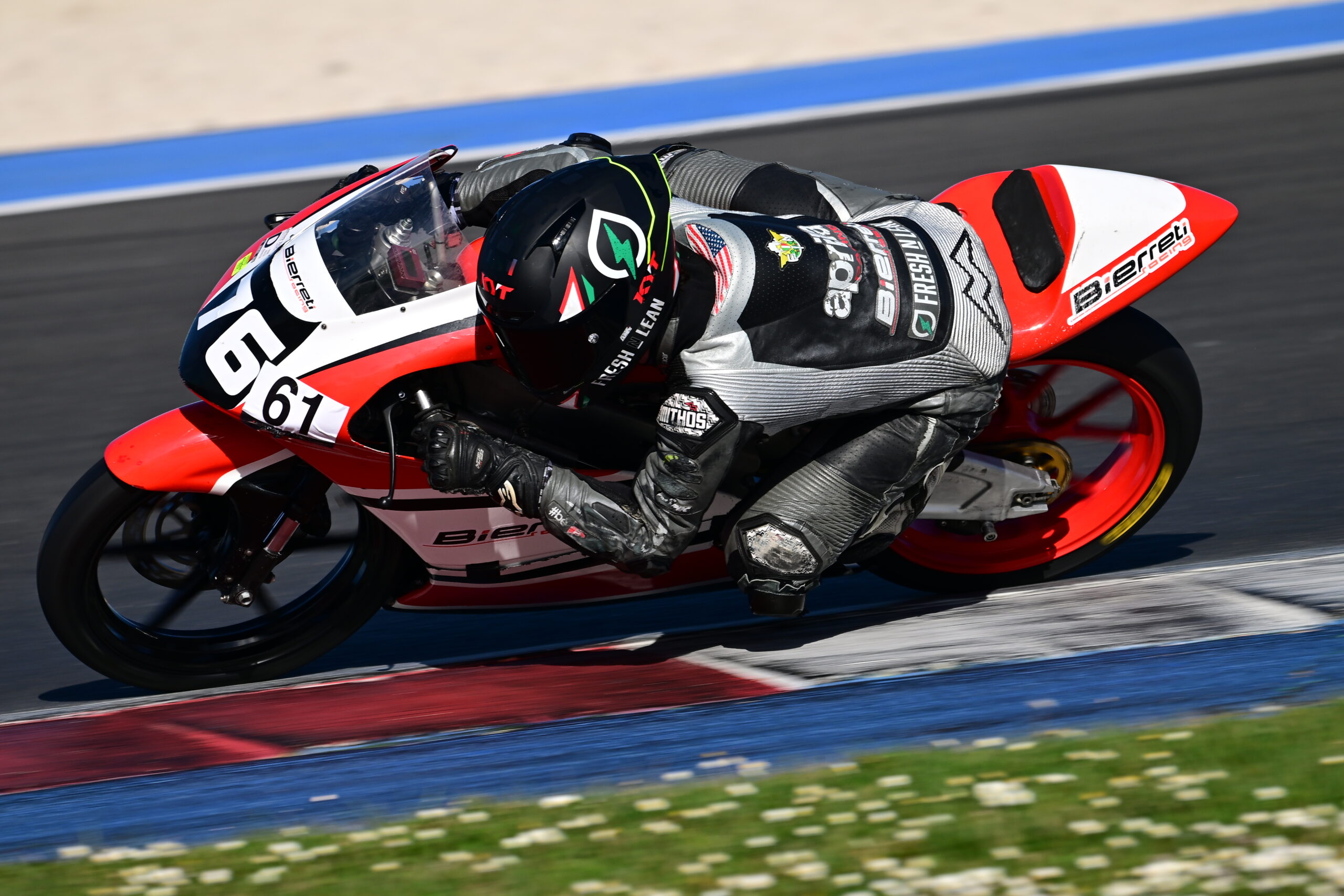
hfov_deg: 2.8
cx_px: 672
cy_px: 448
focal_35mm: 735
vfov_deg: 1.9
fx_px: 27440
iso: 125
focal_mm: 490
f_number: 6.3
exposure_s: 1/800
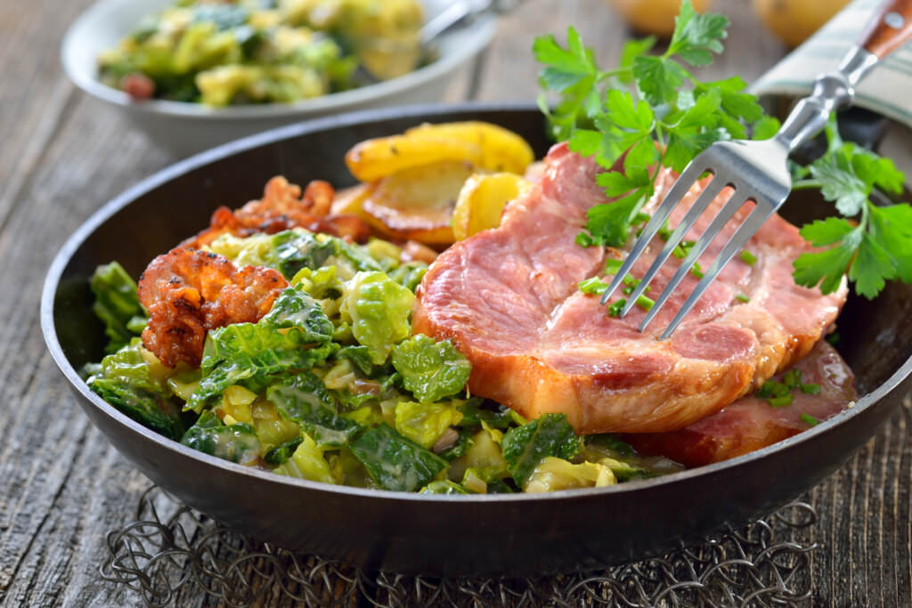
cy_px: 304
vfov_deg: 13.0
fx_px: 2660
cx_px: 456
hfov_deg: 19.5
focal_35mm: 105
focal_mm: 105
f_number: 9
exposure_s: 1/160
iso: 100
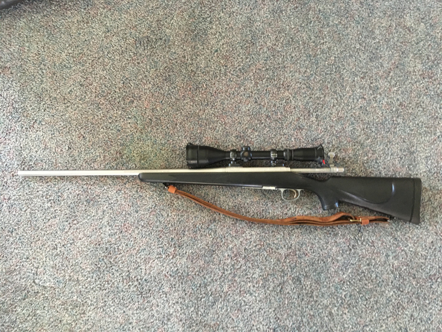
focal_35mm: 29
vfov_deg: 48.2
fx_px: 370
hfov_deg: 61.7
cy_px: 166
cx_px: 221
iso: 250
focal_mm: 4.15
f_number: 2.2
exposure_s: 1/15
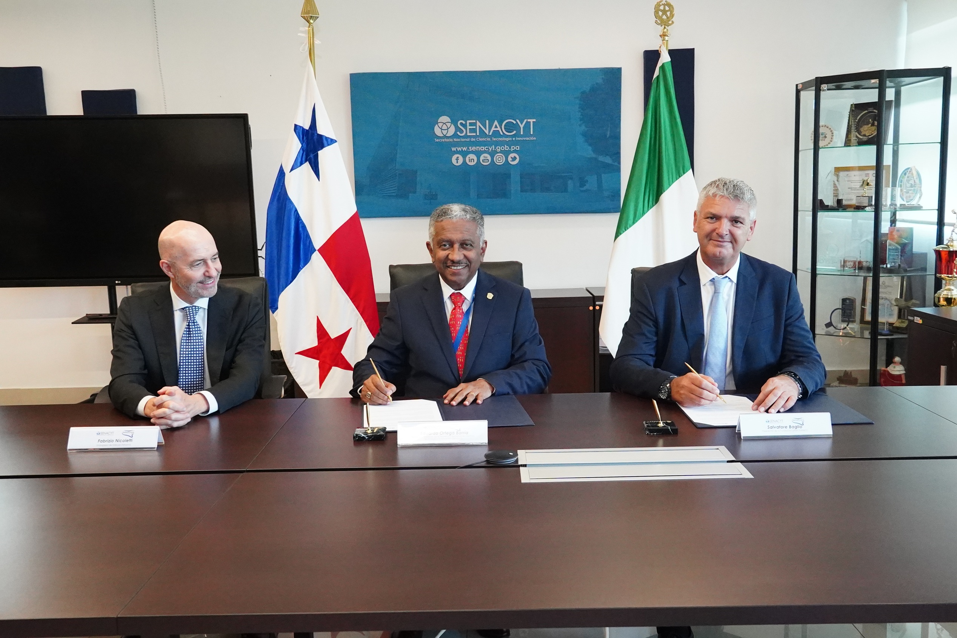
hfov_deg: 55.8
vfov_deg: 38.9
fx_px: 904
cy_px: 319
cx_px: 478
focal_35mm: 34
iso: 8000
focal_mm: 23
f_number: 5.6
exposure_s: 1/125
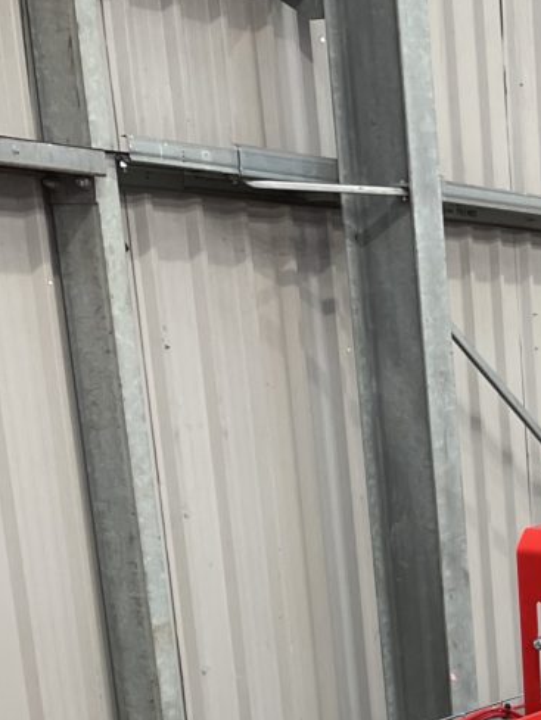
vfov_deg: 20.9
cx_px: 833
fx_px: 1770
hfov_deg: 15.8
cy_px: 935
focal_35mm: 85
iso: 100
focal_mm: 4.2
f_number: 1.6
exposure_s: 1/121
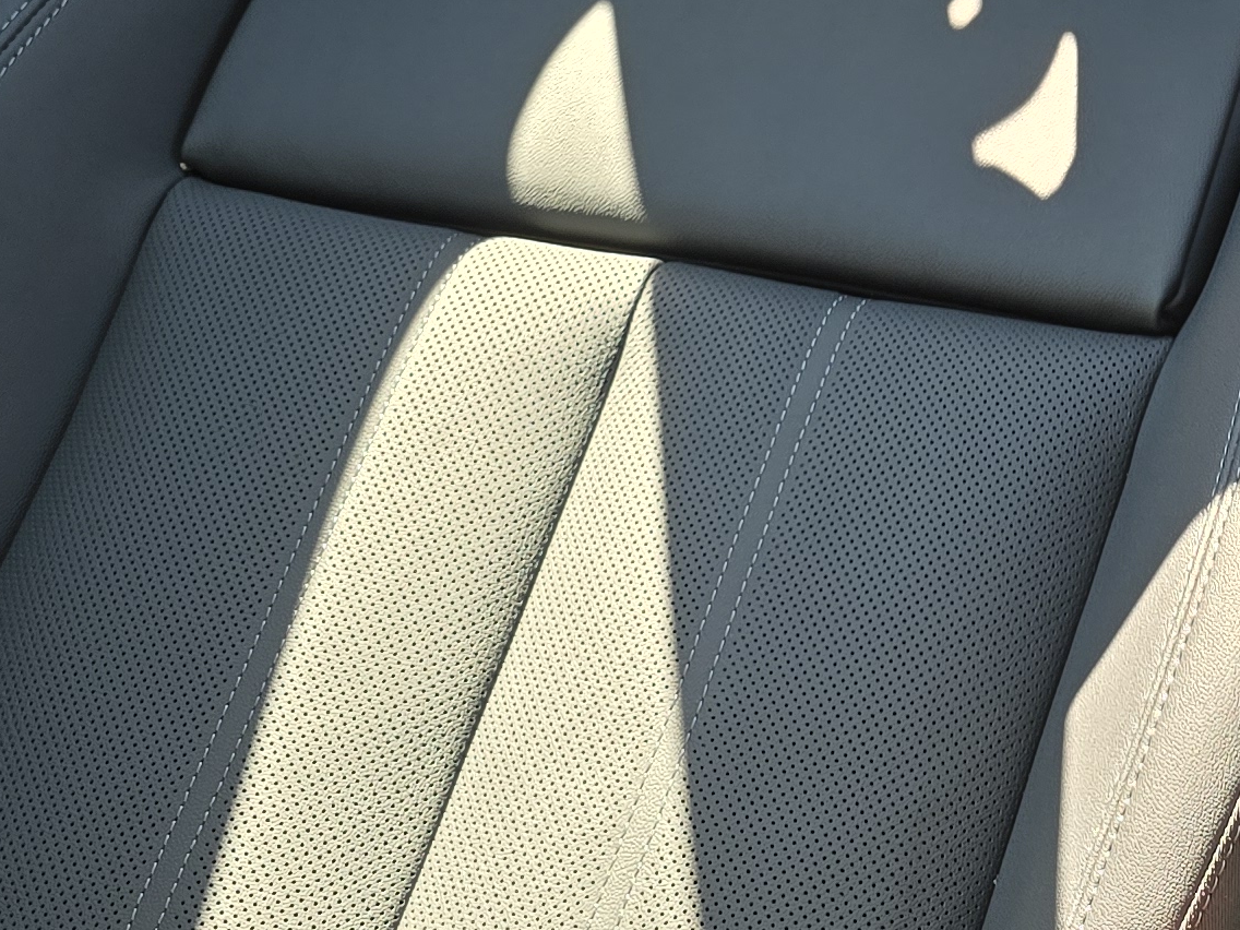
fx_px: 2902
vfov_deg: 17.0
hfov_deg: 22.3
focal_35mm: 81
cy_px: -341
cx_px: 1469
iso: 32
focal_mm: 6.3
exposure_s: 1/120
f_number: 1.7
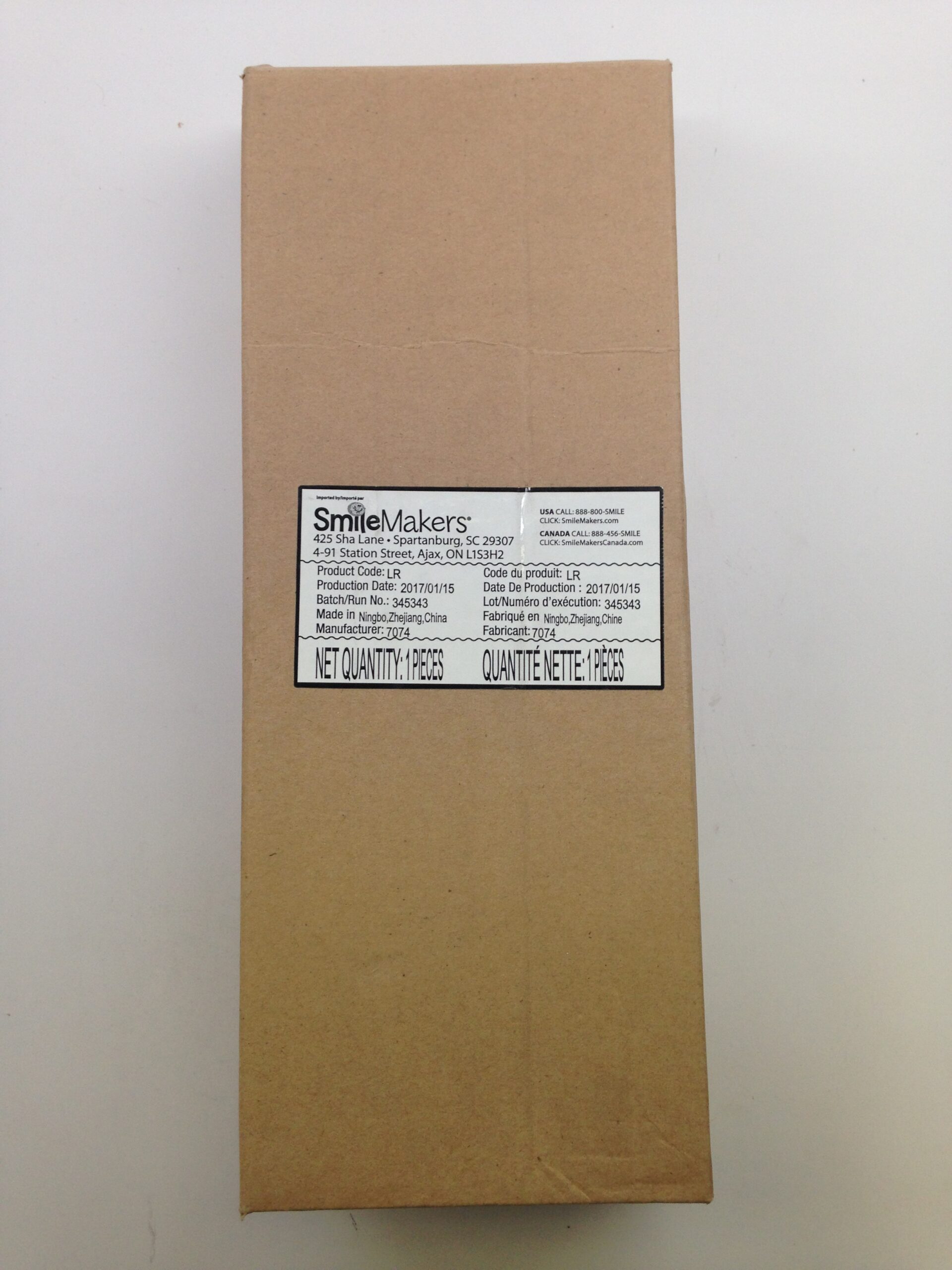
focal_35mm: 33
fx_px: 1210
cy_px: 635
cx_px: 476
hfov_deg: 42.9
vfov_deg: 55.4
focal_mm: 4.12
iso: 64
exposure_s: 1/60
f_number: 2.4
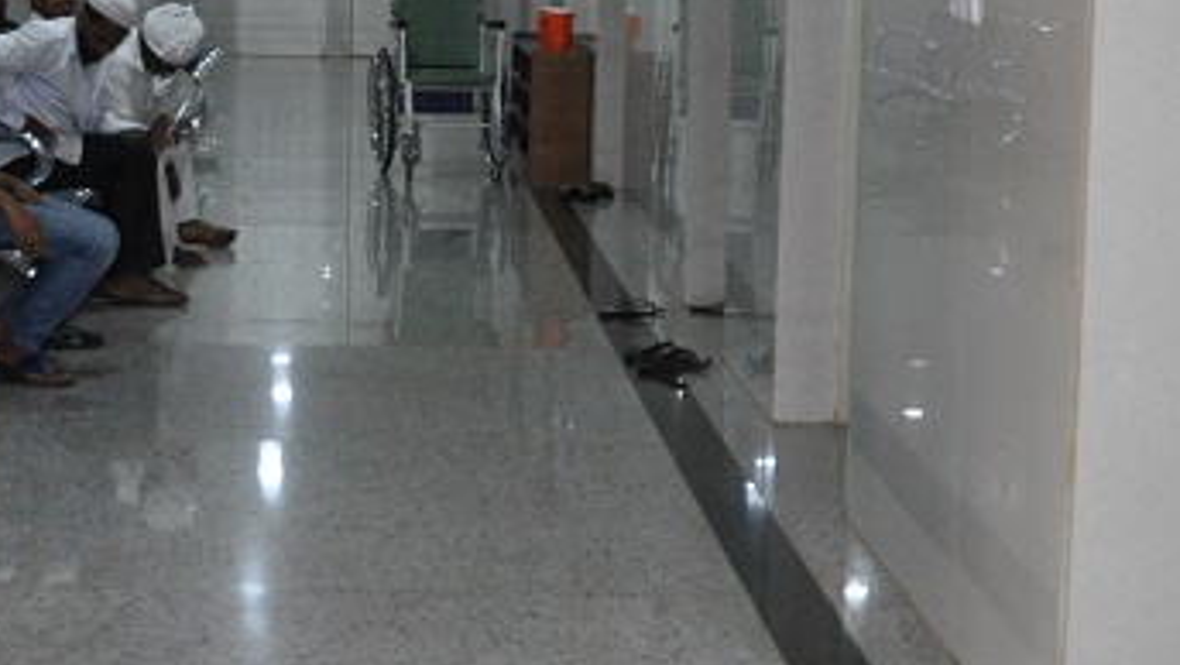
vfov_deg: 13.8
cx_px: 367
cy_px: 223
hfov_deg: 24.0
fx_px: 2755
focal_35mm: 88
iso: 800
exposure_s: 1/40
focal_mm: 18
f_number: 3.5
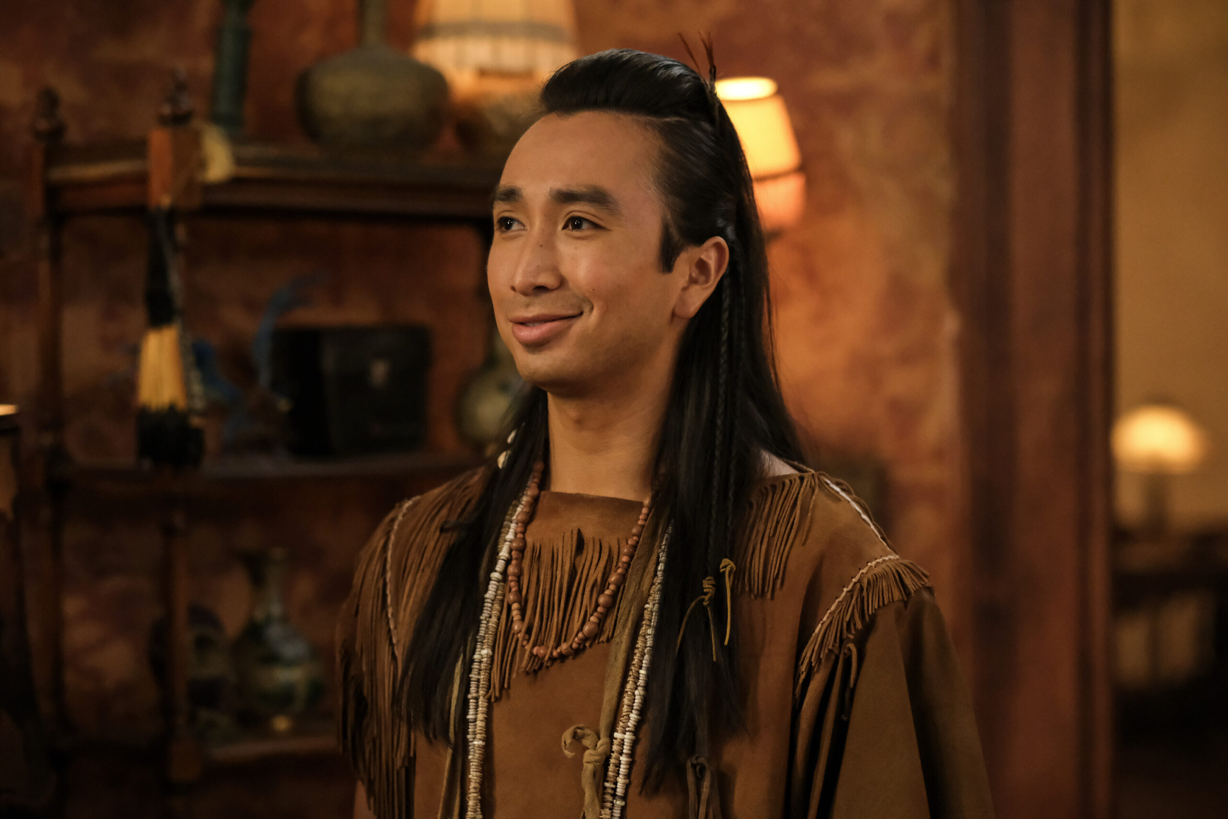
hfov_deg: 24.2
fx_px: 2865
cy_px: 410
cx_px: 614
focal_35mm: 84
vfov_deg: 16.3
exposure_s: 1/125
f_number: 2
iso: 6400
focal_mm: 56
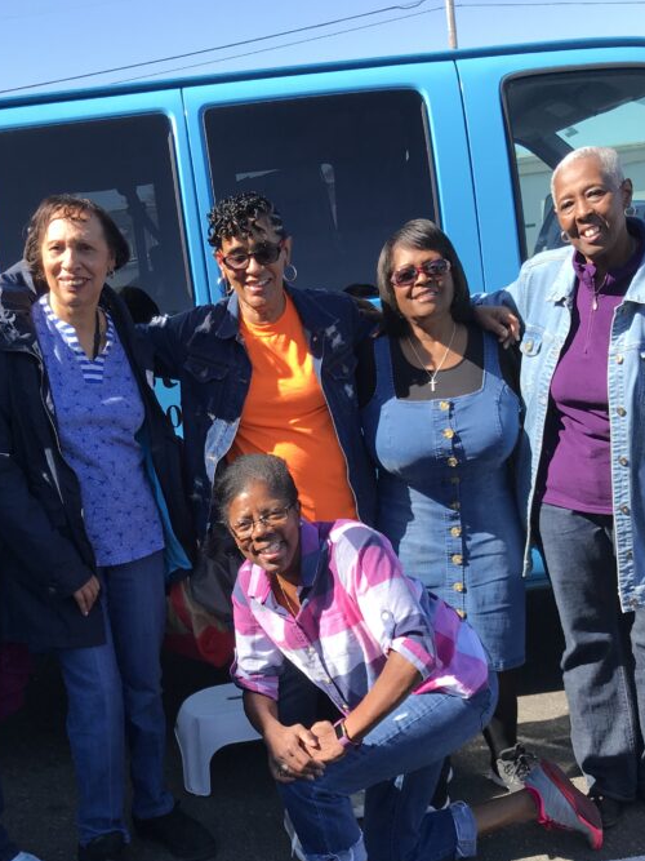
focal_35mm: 43
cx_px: 255
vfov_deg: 43.1
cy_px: 591
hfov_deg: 33.5
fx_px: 1069
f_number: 1.8
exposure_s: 1/847
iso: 20
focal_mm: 3.99
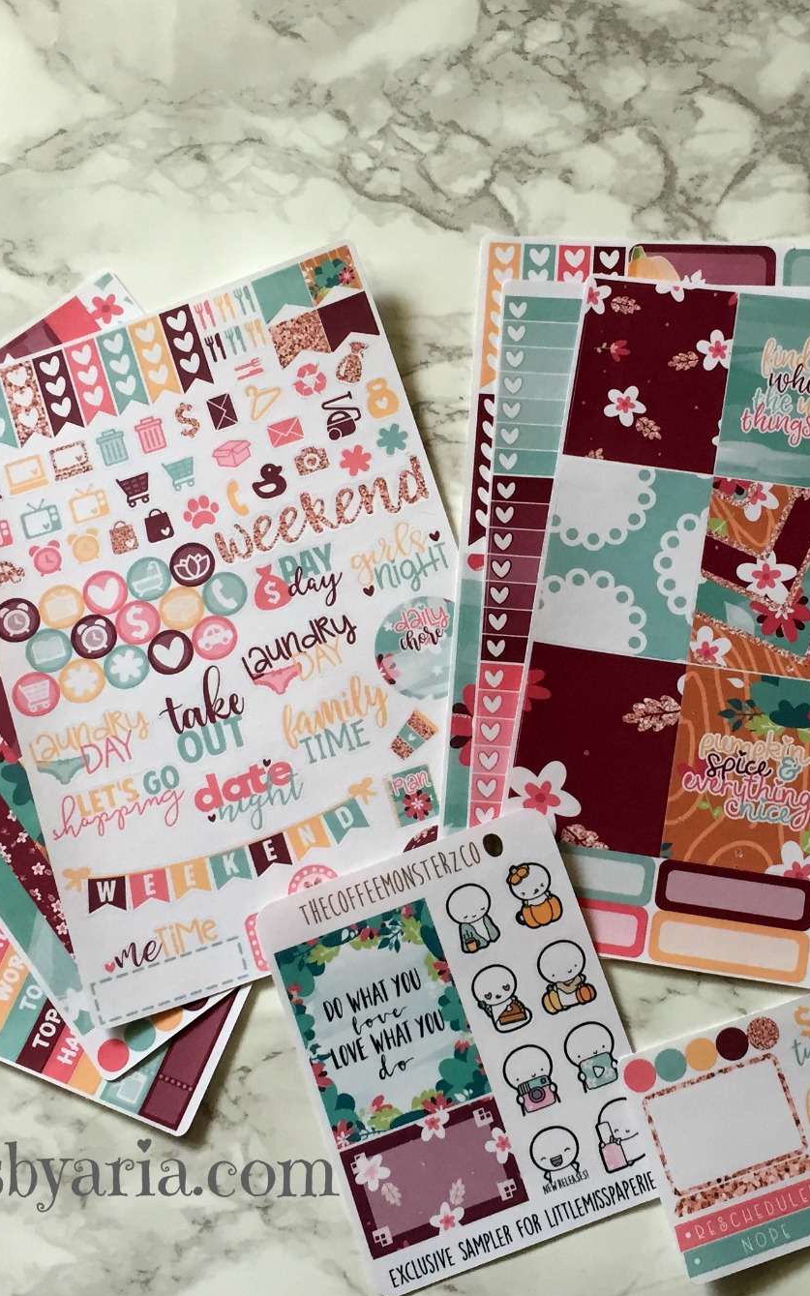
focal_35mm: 47
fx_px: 1660
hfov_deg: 27.2
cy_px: 680
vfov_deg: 42.6
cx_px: 552
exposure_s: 1/40
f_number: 2.2
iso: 32
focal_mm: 4.15
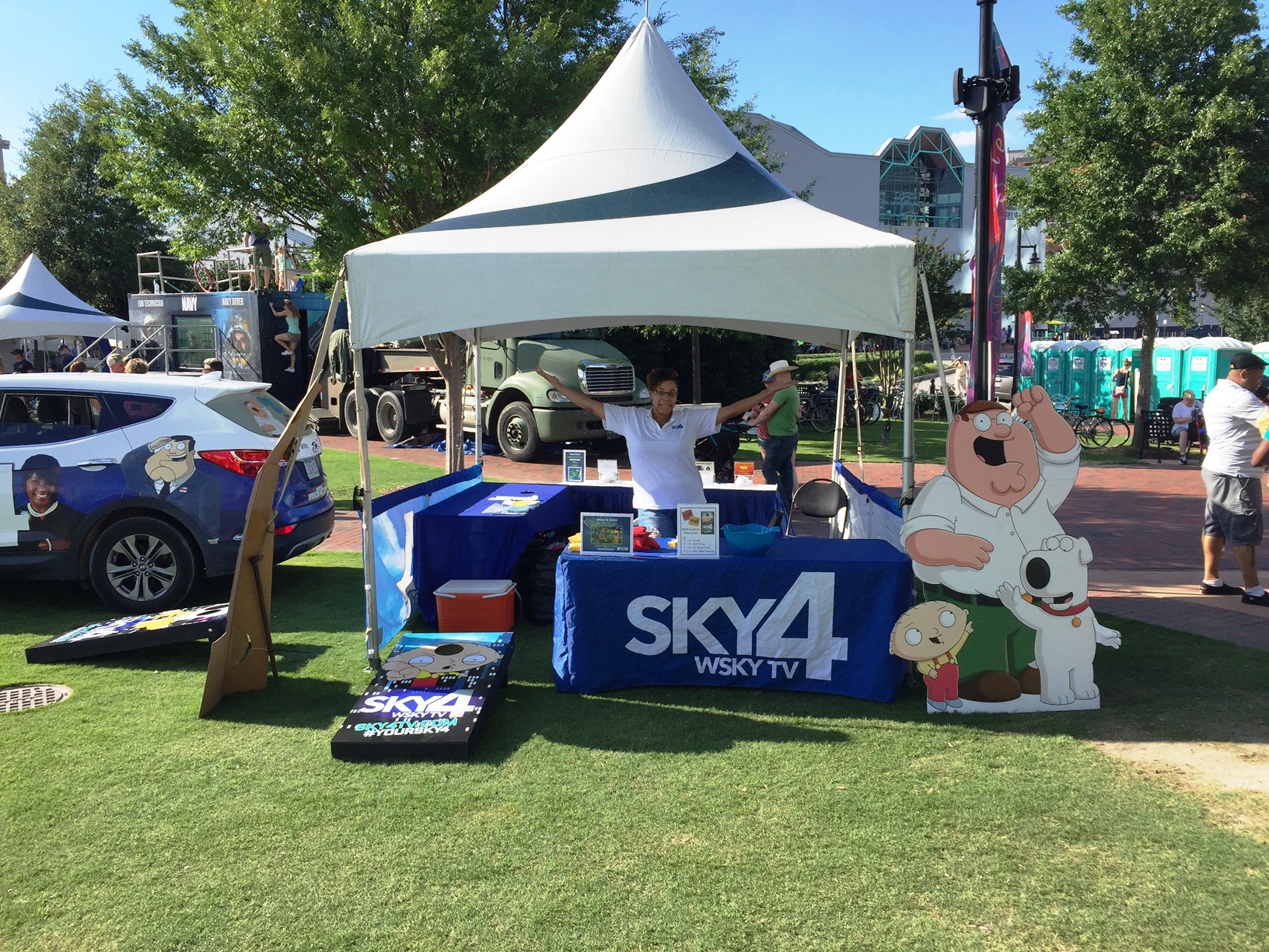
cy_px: 476
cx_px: 634
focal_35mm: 29
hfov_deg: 61.7
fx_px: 1063
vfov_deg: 48.2
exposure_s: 1/1464
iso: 32
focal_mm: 4.15
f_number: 2.2
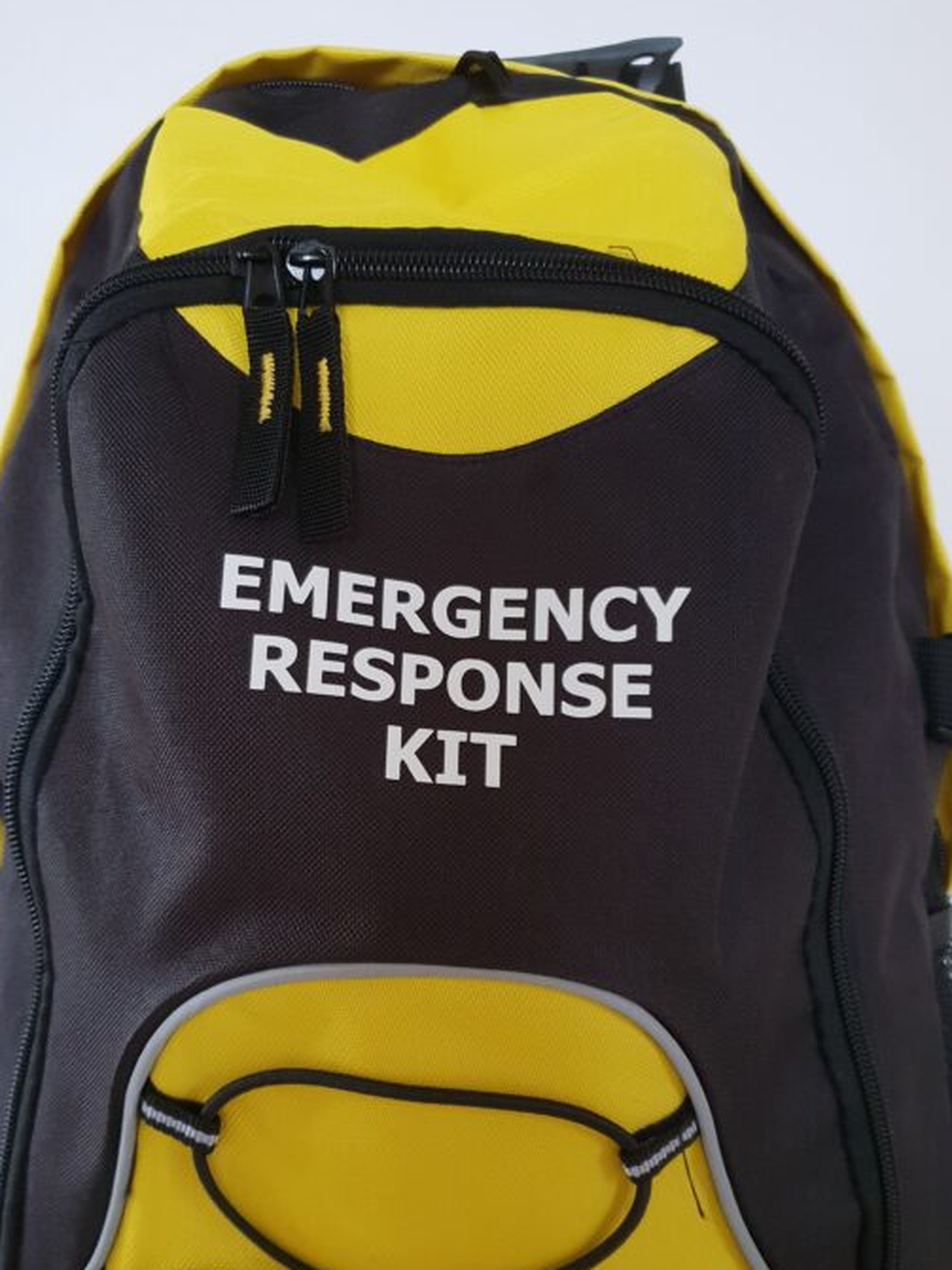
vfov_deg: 58.1
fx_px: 1137
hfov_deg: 45.4
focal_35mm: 31
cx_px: 432
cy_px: 731
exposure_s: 1/34
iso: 250
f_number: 1.5
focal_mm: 4.3
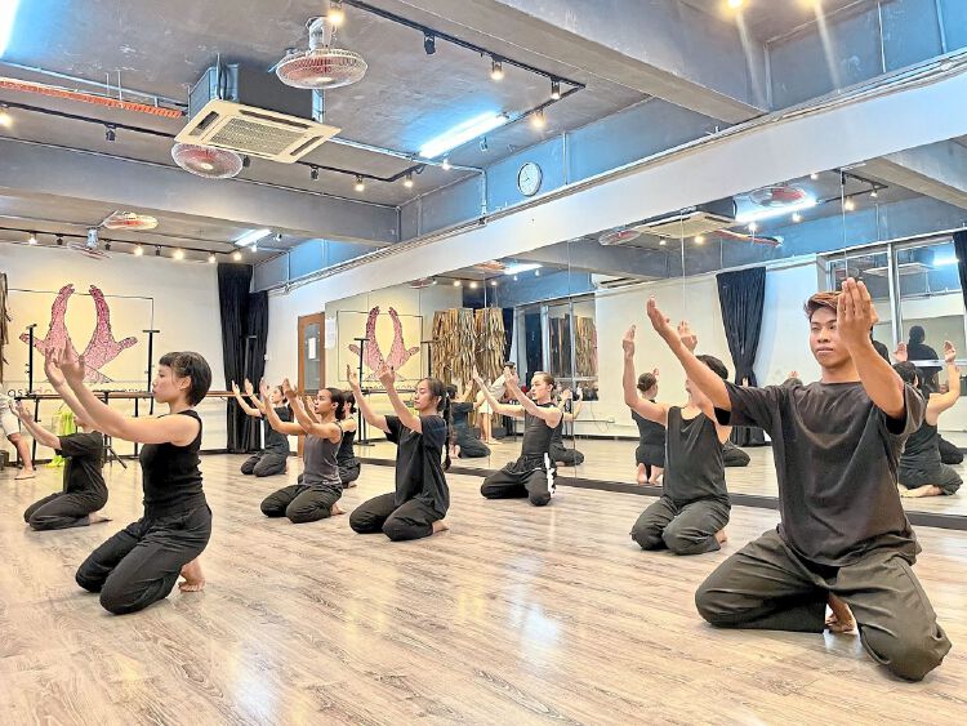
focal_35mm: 26
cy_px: 363
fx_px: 727
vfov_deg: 53.1
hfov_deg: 67.3
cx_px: 484
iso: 125
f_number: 1.6
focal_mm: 4.2
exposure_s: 1/50
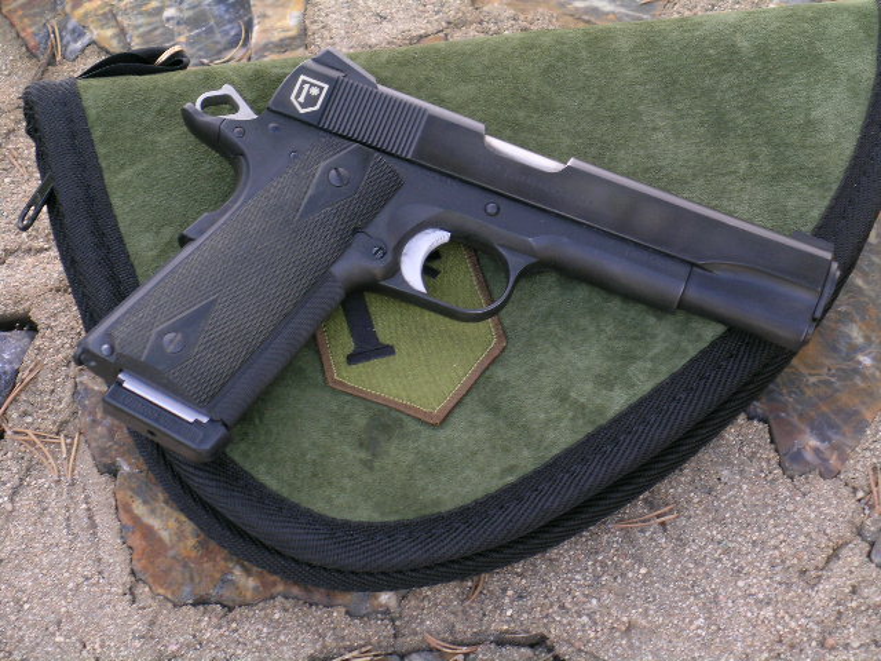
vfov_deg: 12.8
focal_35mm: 116
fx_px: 2952
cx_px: 440
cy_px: 330
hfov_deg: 17.0
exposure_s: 1/60.3
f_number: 4.6
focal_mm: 24
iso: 50
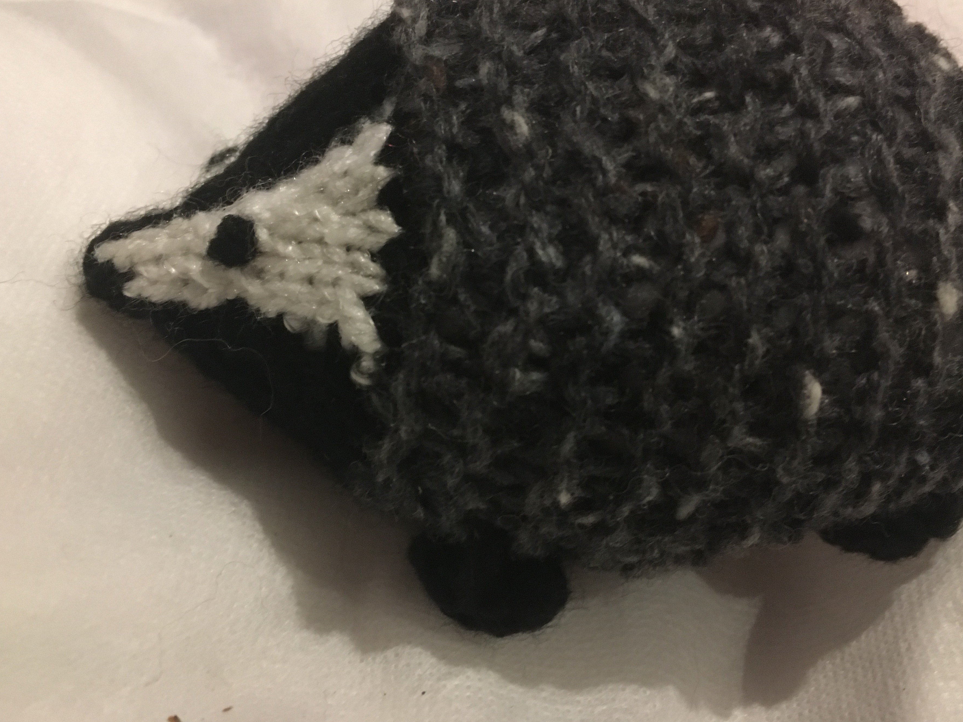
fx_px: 918
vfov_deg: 42.9
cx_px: 489
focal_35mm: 33
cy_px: 315
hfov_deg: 55.4
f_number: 2.2
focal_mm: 4.15
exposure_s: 1/17
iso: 400
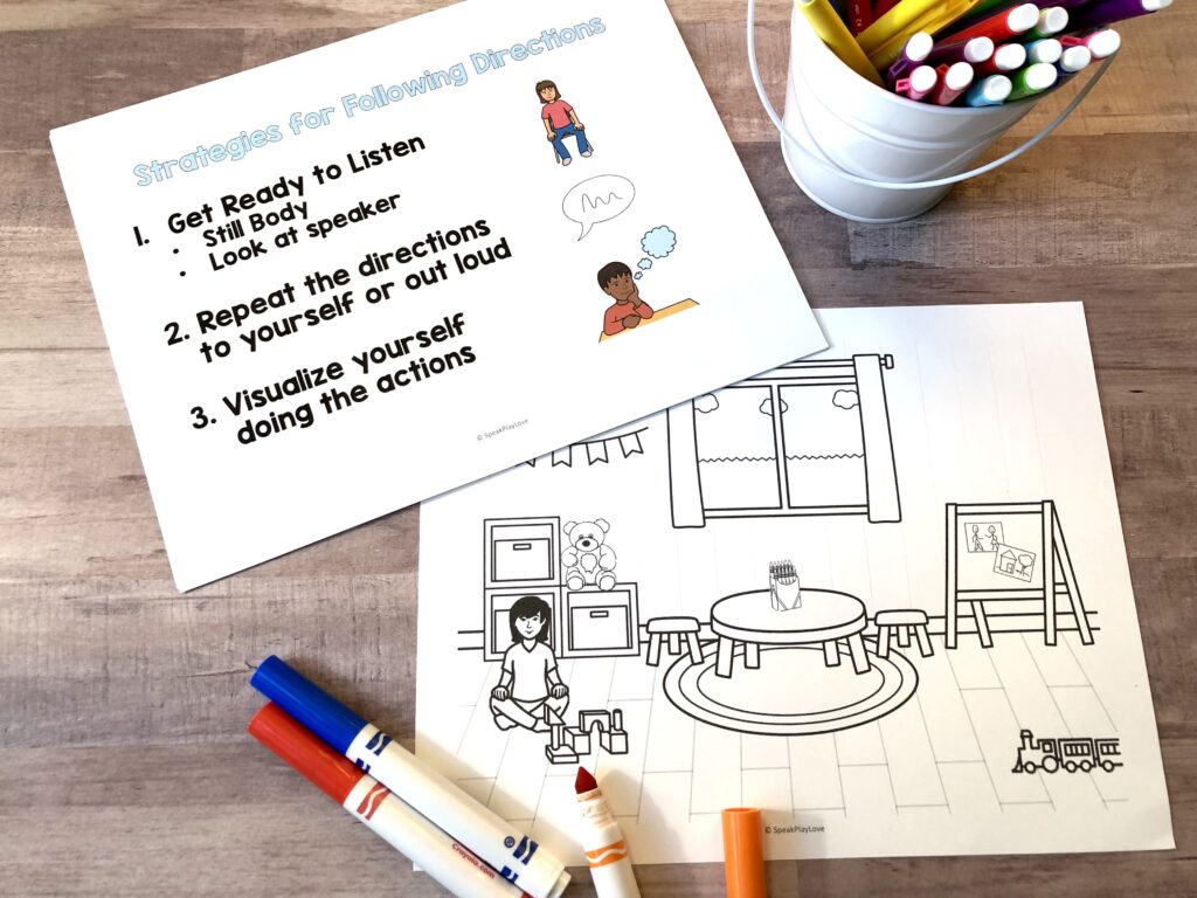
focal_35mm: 28
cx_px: 598
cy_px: 449
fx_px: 968
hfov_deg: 63.4
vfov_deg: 49.7
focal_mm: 3.99
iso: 25
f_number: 1.8
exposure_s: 1/30
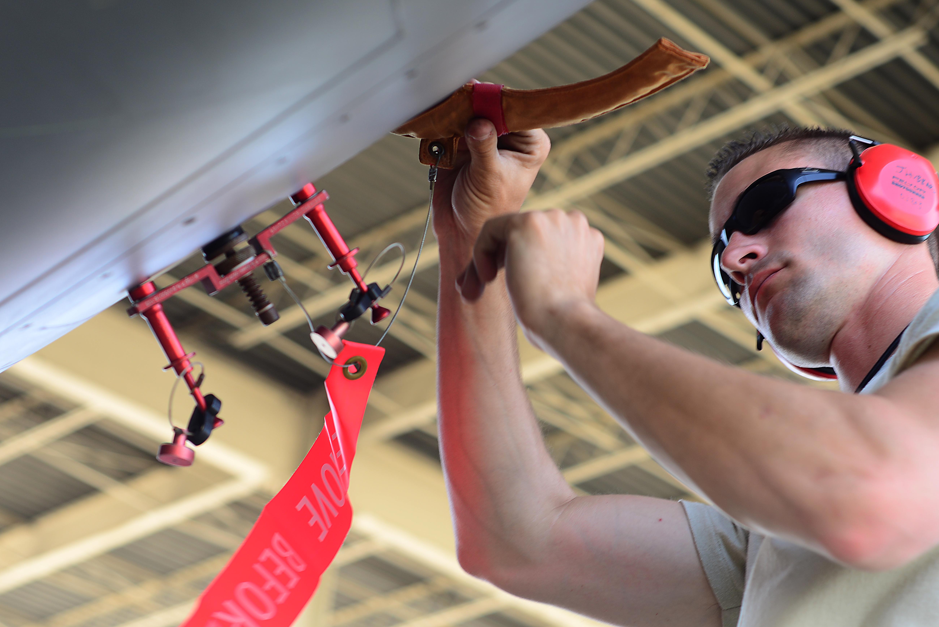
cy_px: 422
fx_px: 1852
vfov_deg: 19.1
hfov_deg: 28.4
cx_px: 513
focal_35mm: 71
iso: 100
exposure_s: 1/100
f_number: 3.5
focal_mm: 50
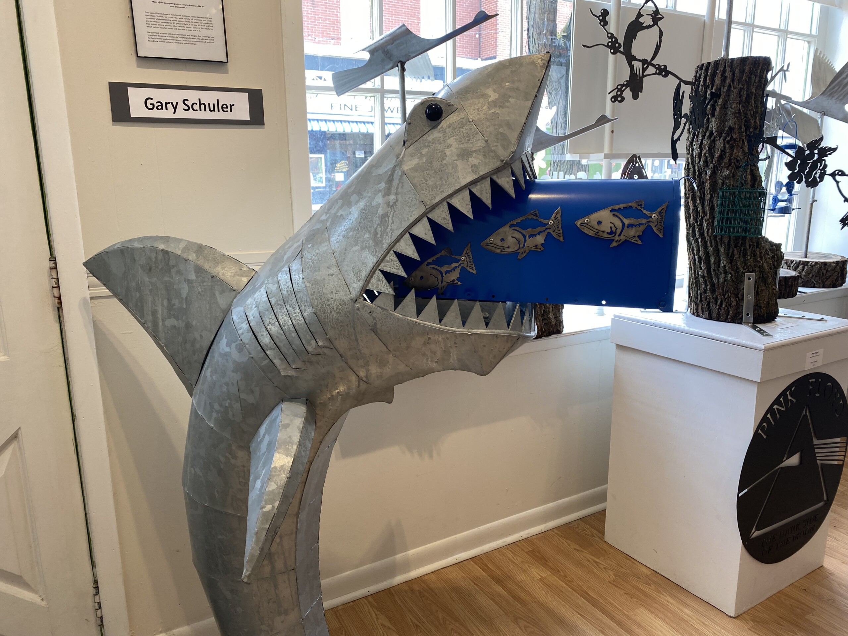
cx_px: 424
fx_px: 637
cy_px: 318
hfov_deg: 67.3
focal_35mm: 26
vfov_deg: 53.1
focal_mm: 4.25
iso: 50
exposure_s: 1/120
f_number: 1.8
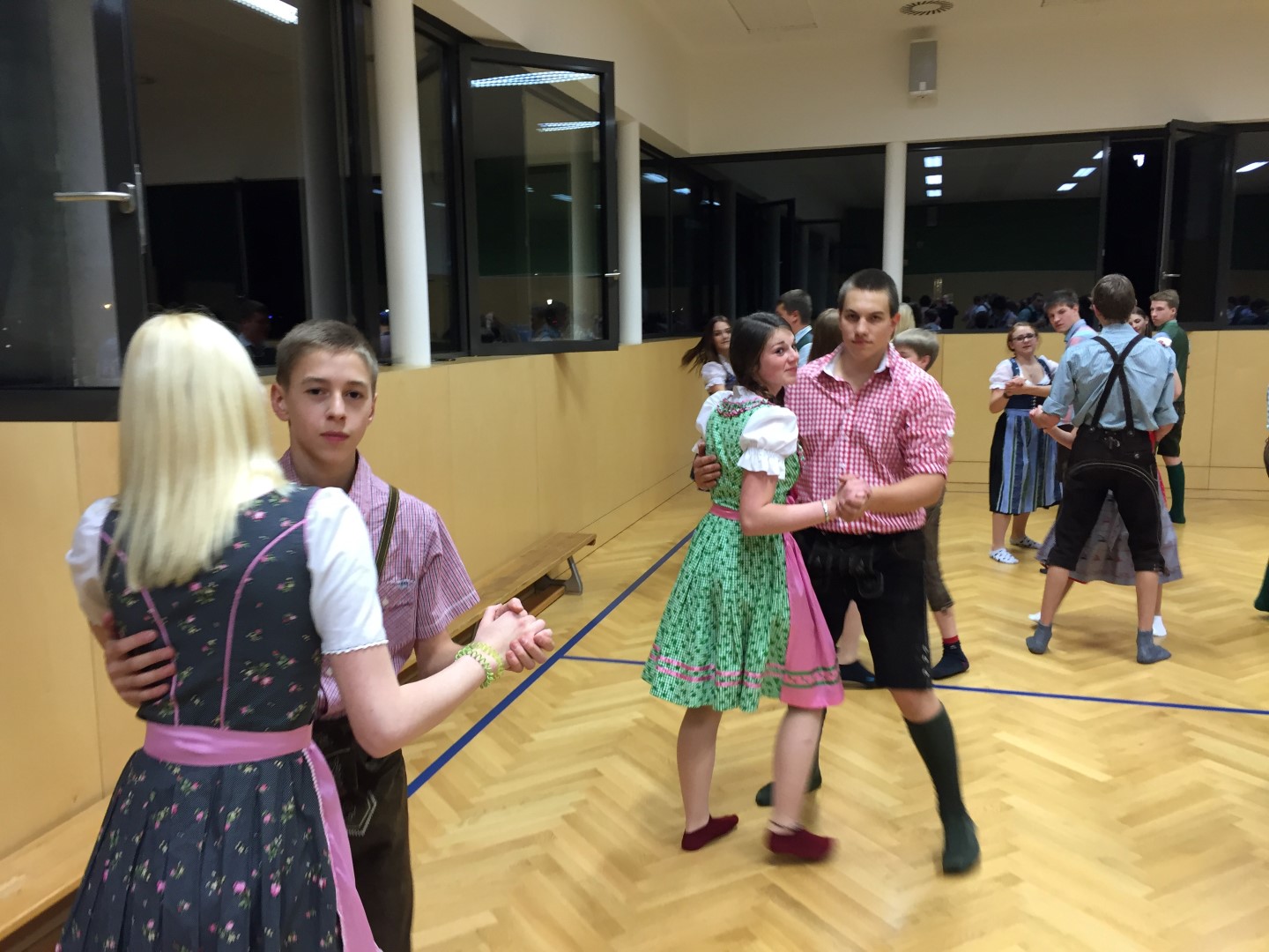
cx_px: 634
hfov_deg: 61.7
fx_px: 1063
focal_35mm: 29
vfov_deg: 48.2
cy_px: 476
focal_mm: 4.15
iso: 80
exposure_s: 1/33
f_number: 2.2
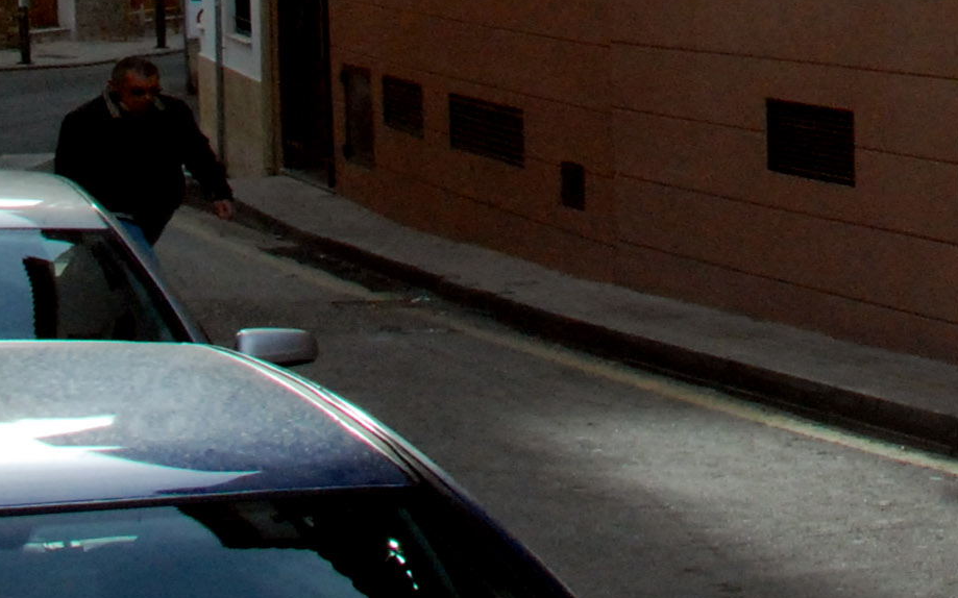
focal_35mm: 129
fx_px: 3367
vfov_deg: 8.1
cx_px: 1196
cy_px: -1397
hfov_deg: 15.5
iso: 1000
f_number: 14
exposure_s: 1/200
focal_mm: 20
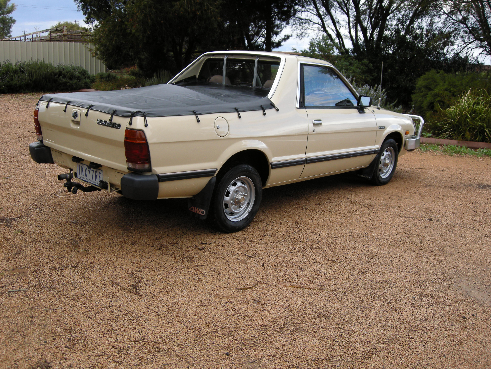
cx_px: 246
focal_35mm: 35
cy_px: 184
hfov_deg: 52.6
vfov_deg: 40.7
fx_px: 496
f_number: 3.8
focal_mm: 7.5
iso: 64
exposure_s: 1/113
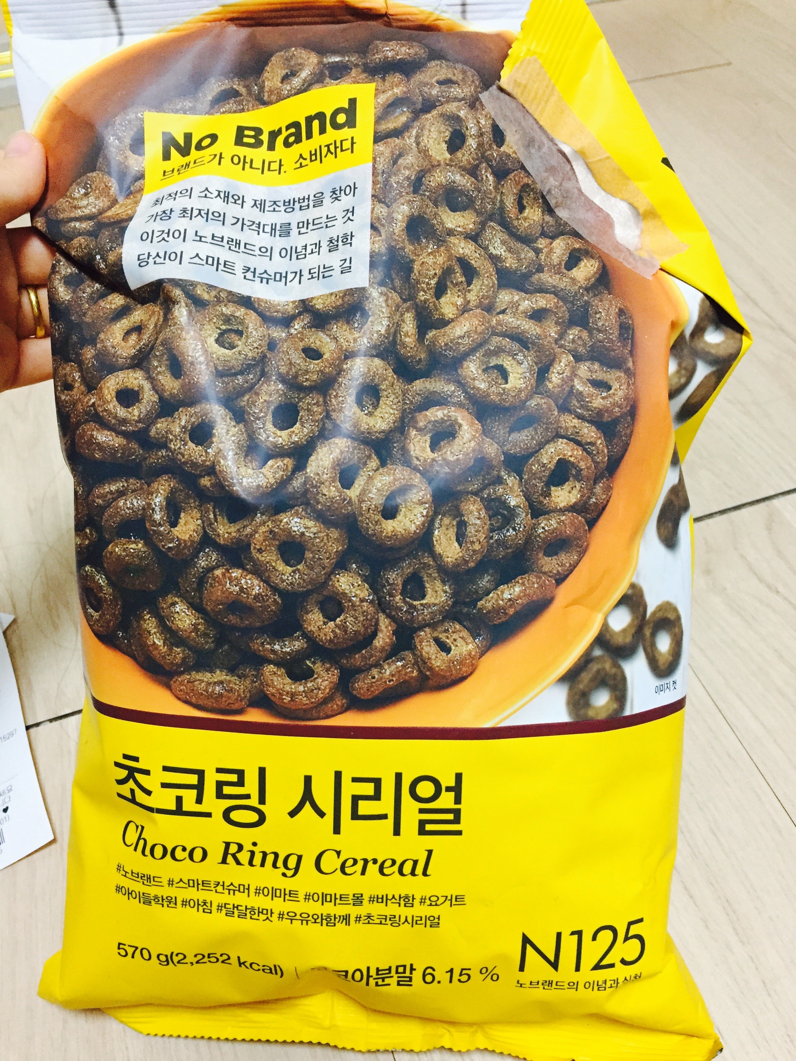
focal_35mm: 29
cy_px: 530
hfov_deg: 48.2
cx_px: 398
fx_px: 889
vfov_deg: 61.7
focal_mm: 4.15
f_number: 2.2
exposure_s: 1/30
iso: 160
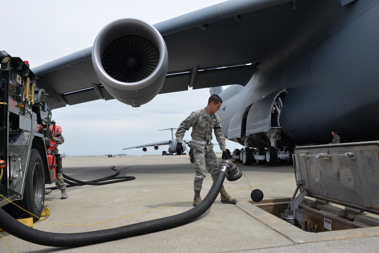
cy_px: 126
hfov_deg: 65.5
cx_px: 190
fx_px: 295
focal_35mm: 28
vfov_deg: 46.4
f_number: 13
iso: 640
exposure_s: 1/640
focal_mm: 28
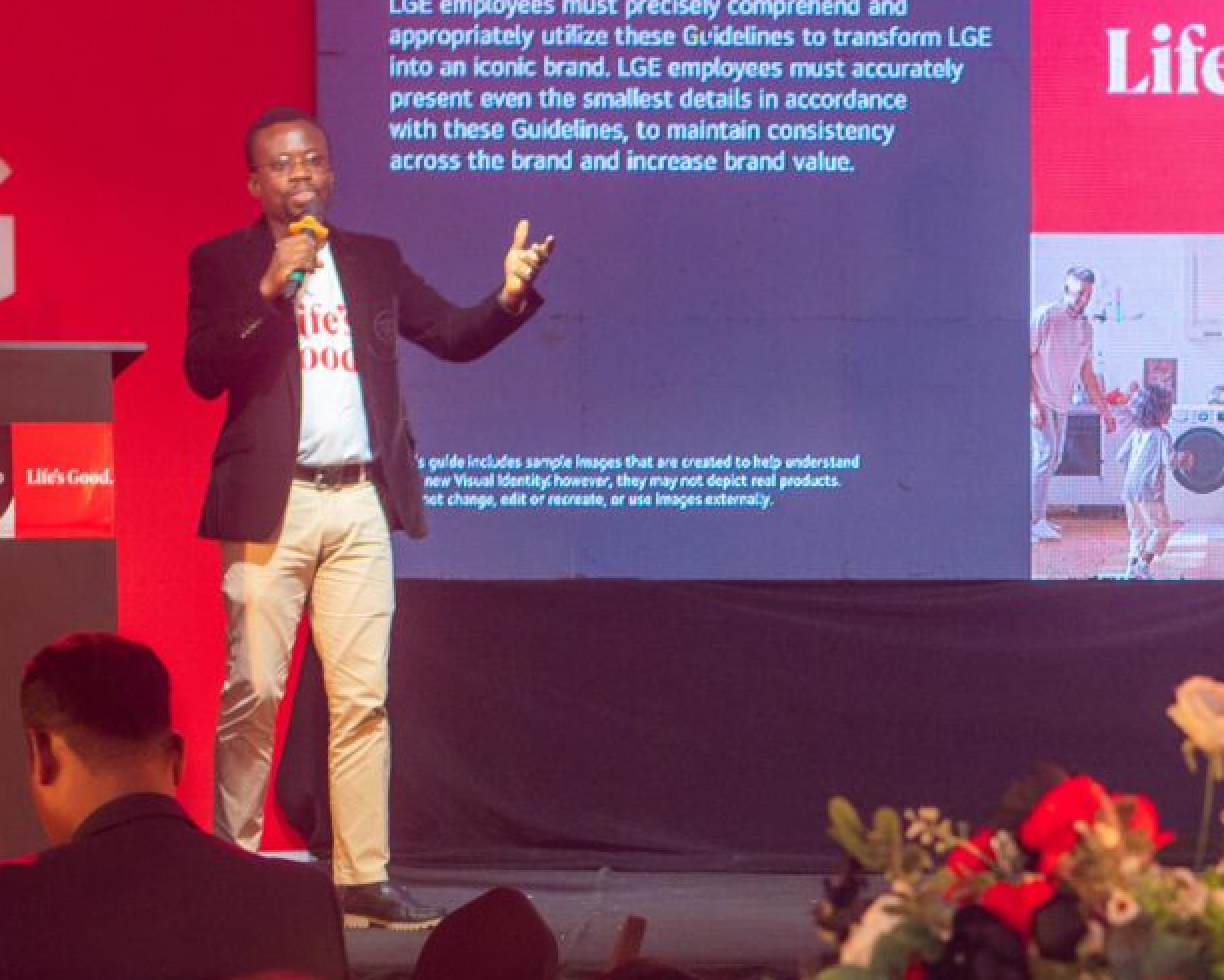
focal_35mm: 157
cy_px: 1147
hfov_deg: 12.1
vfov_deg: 9.7
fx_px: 5689
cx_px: 1334
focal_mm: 50
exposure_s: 1/160
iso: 250
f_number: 3.2
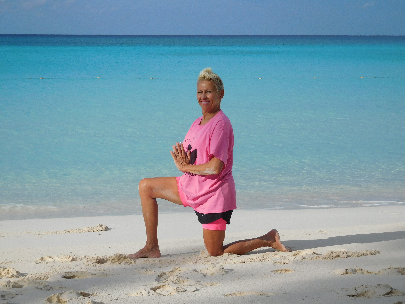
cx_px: 202
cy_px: 152
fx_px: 936
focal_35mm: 80
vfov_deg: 18.4
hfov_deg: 24.4
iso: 125
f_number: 9.2
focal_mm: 14.3
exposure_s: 1/500
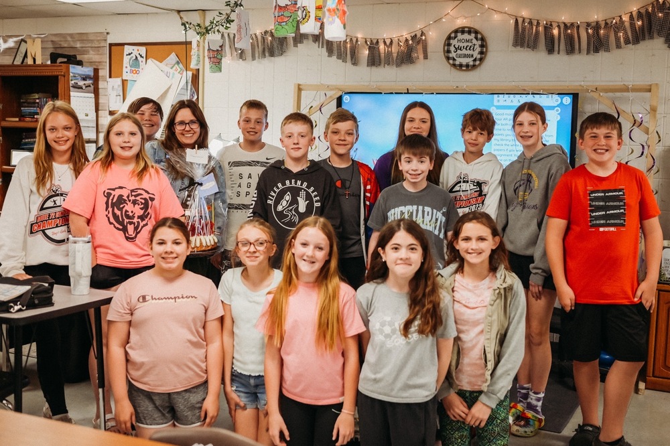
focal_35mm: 40
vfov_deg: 33.4
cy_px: 223
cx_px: 335
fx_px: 744
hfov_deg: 48.5
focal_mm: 40
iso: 1000
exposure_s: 1/500
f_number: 2.8
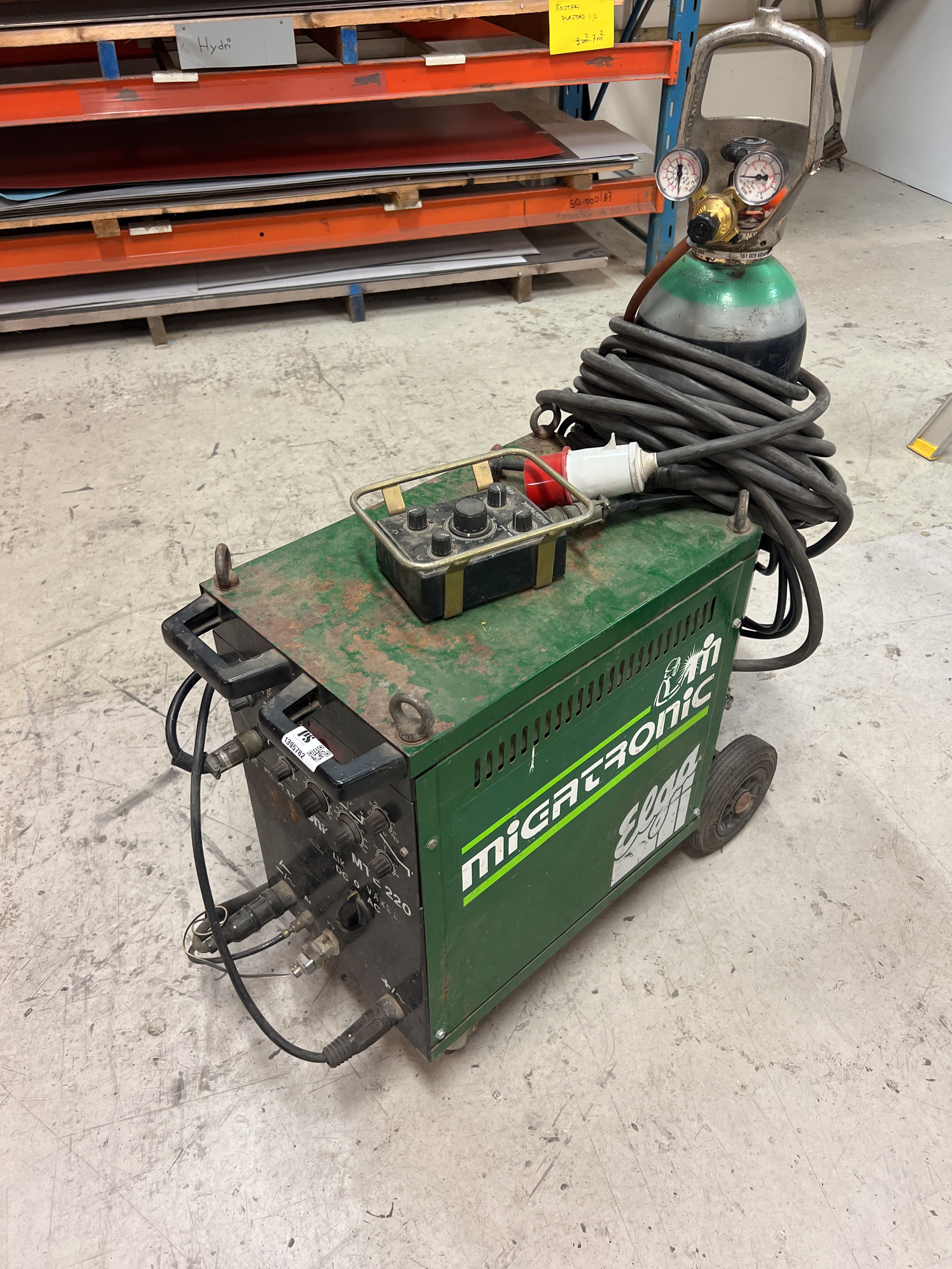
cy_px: 634
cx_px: 476
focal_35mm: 26
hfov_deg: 53.1
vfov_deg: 67.3
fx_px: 953
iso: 160
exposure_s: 1/50
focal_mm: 5.7
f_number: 1.5
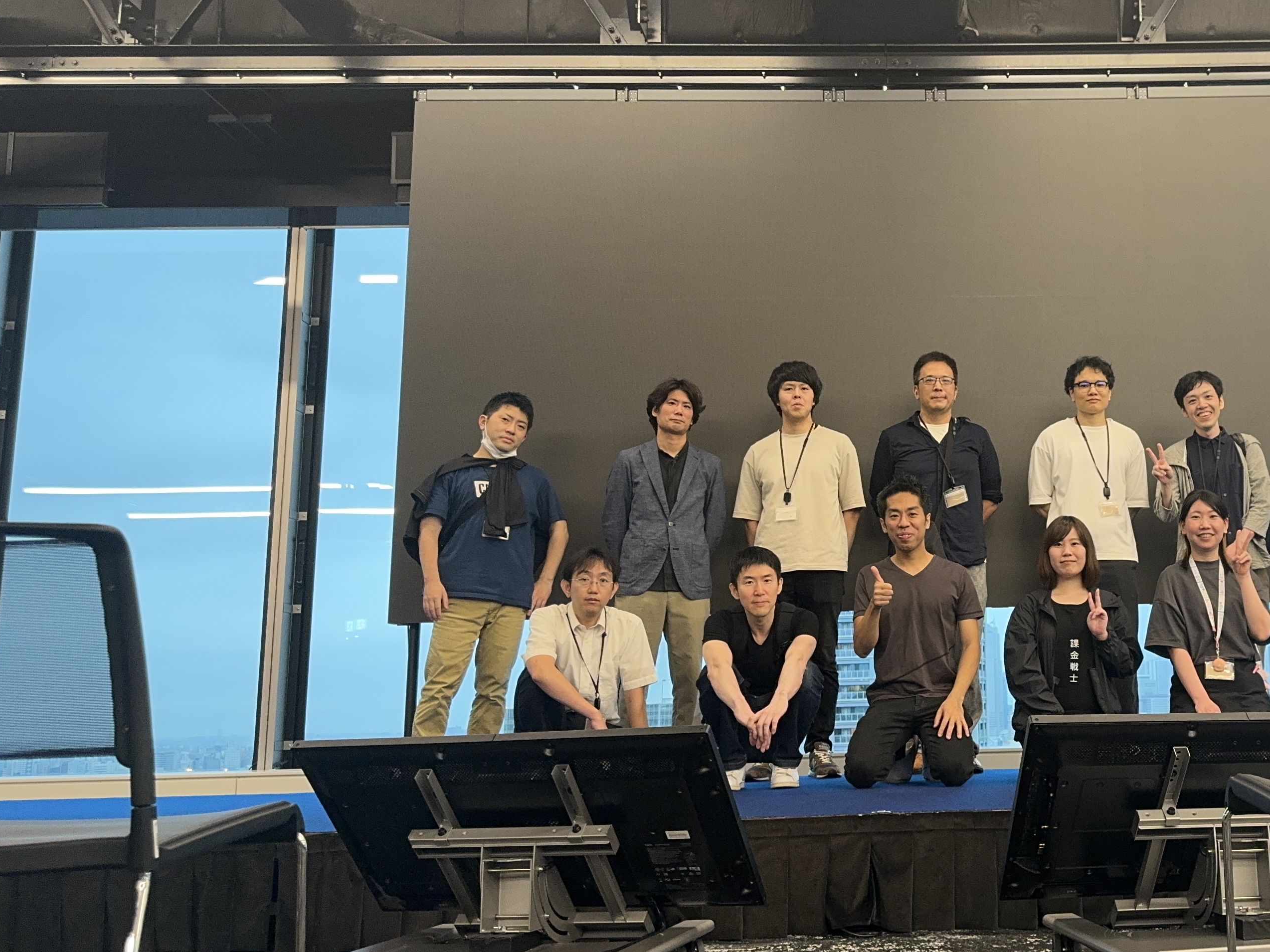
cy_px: 442
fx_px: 1394
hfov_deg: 46.9
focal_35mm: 38
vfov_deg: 37.7
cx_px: 975
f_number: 1.78
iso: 160
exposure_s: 1/50
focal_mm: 6.76
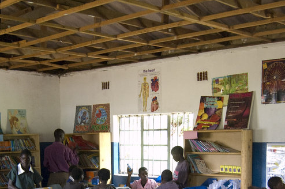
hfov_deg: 35.6
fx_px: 443
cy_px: 176
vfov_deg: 23.4
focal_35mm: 56
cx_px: 125
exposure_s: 1/50
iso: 1600
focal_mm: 18
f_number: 3.5
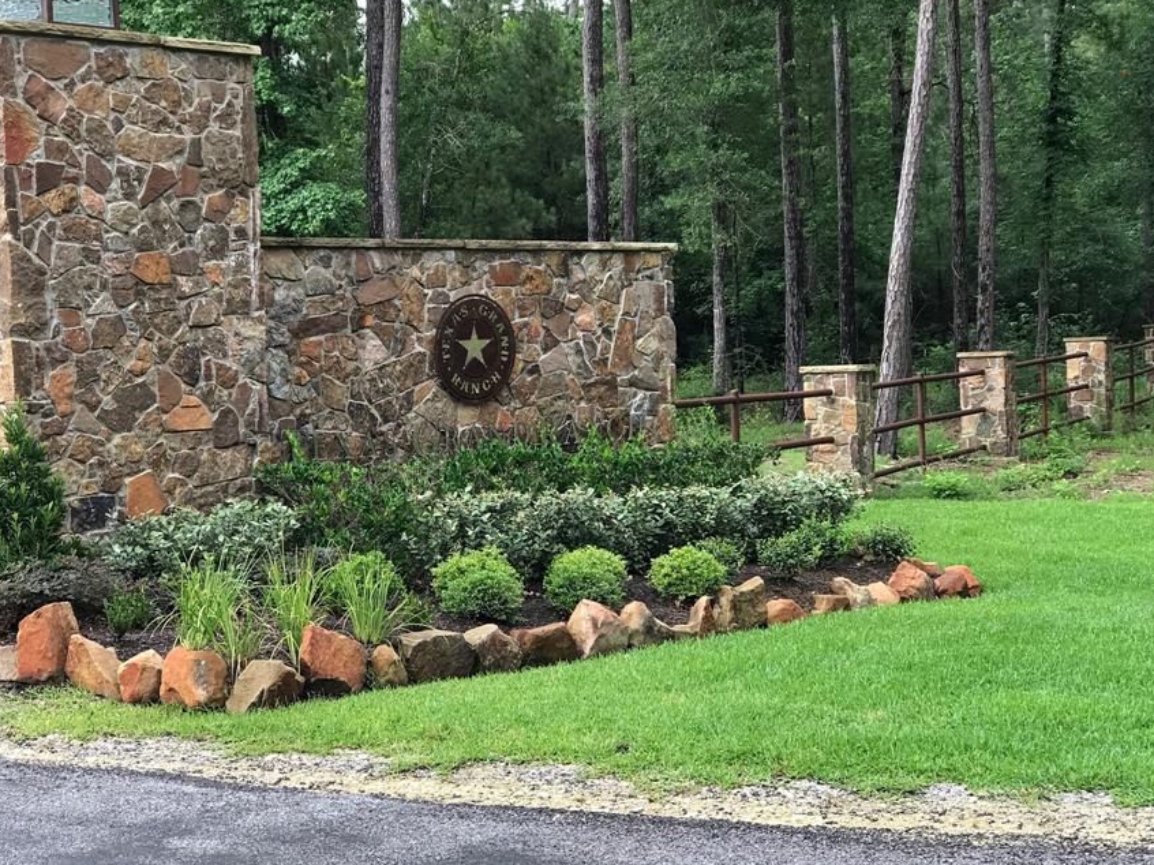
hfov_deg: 28.1
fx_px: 2300
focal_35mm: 69
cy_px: 442
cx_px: 509
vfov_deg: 21.3
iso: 32
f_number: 2.8
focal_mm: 6.6
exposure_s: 1/120
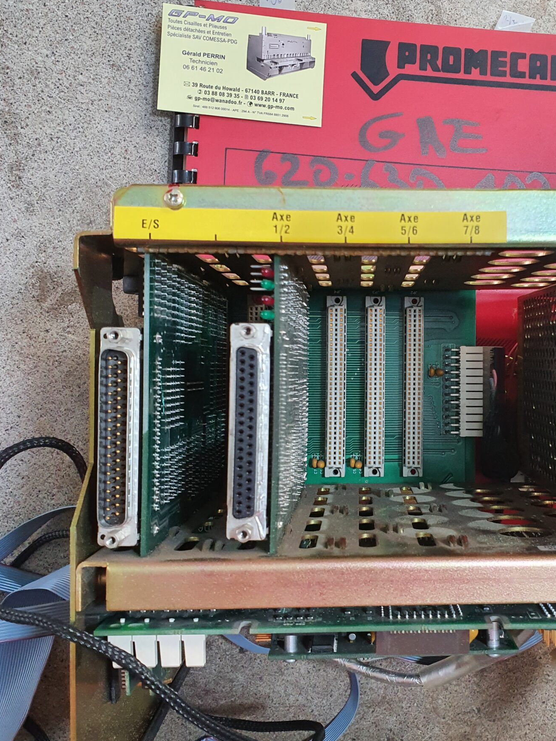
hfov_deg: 37.1
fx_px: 814
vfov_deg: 48.9
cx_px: 397
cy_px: 334
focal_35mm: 38
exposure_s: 1/100
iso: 250
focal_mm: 4.32
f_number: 2.4
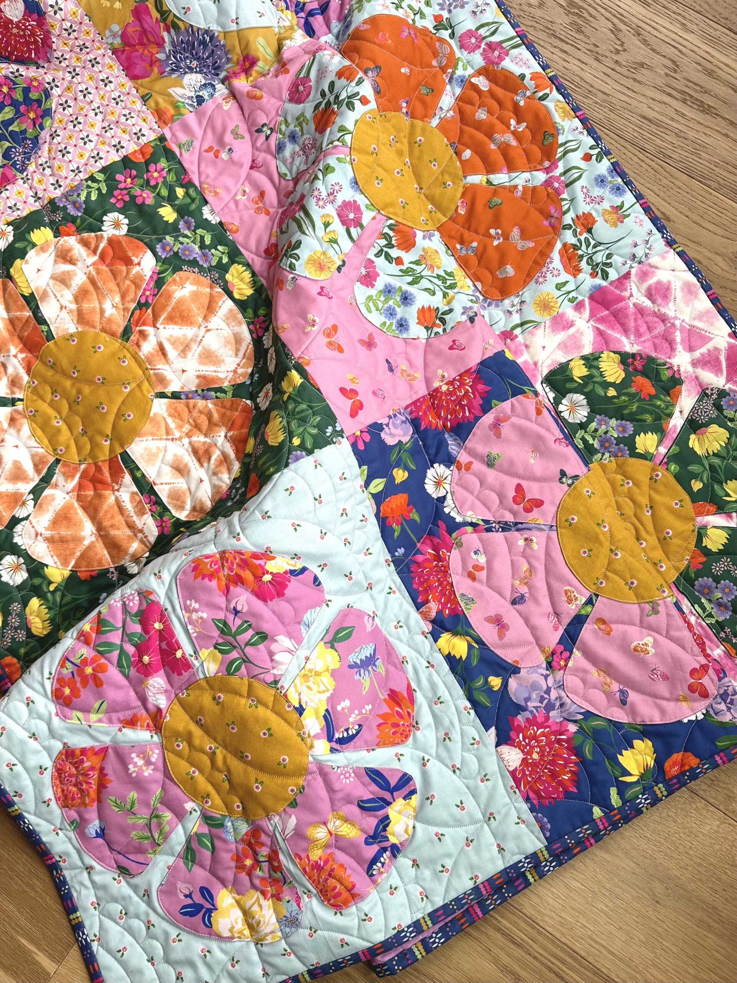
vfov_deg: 71.6
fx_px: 681
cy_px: 492
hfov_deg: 56.8
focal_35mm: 24
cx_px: 368
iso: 64
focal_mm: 6.86
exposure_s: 1/156
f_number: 1.78
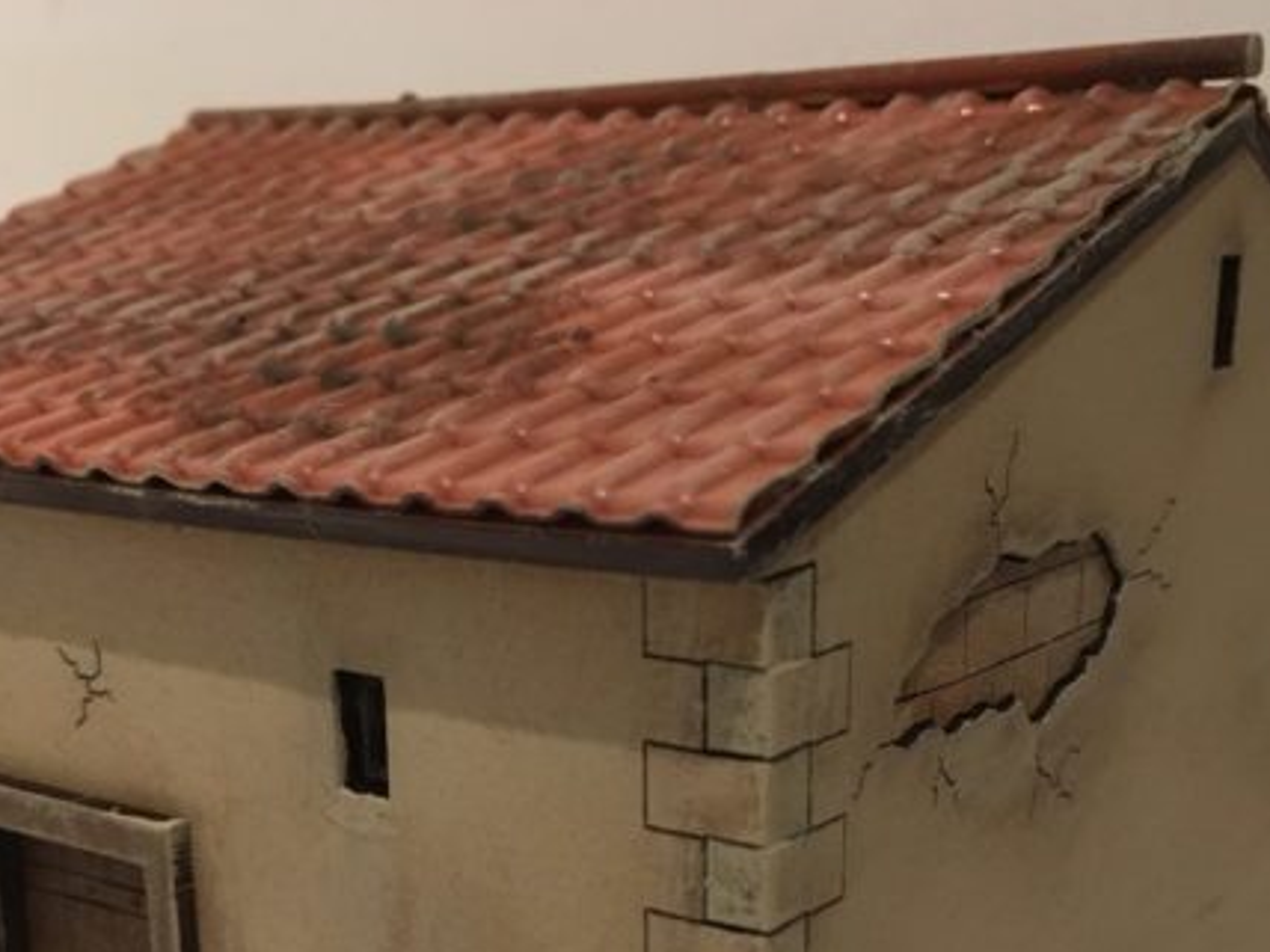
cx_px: 558
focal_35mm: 52
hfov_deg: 36.8
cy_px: 824
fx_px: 1908
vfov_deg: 27.2
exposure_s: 1/33
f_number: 2.2
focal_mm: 4.15
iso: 200
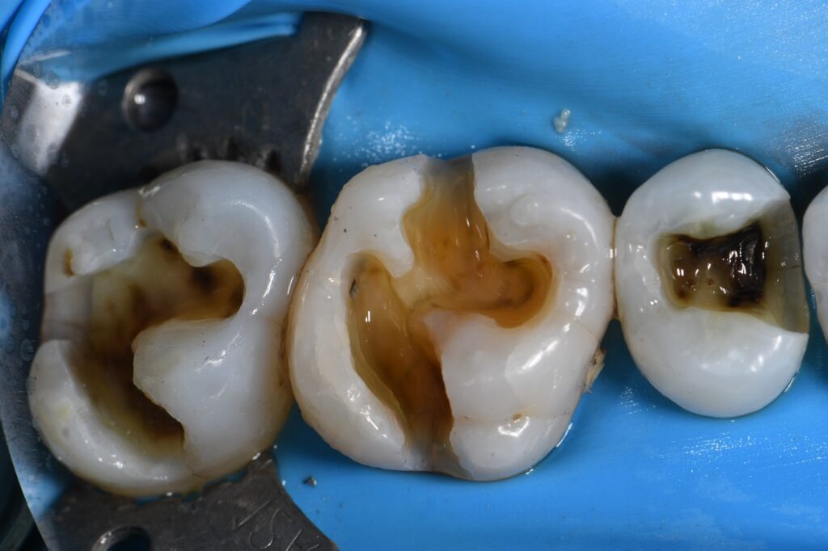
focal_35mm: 157
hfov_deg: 13.1
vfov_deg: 8.7
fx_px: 3610
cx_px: 414
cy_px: 276
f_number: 32
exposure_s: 1/160
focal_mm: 105
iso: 200
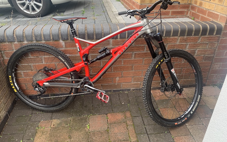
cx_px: 112
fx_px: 173
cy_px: 64
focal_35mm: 28
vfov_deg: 44.5
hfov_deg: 66.5
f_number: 1.8
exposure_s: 1/121
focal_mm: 4.25
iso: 32
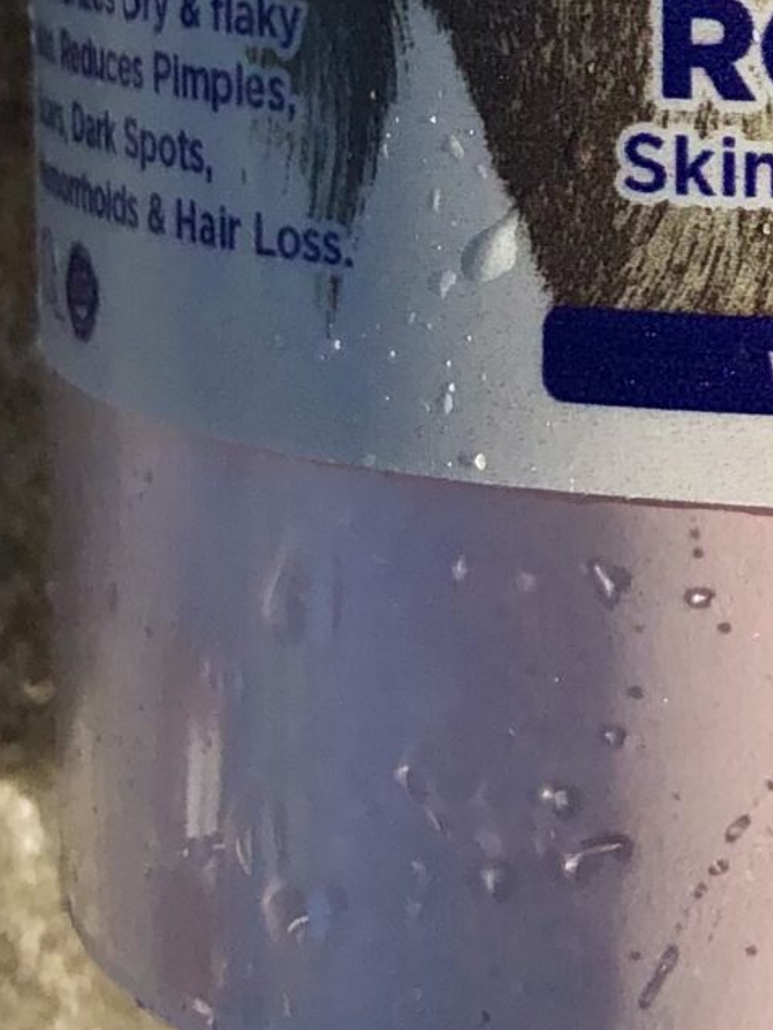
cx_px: 1072
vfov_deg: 19.8
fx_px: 2679
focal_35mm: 90
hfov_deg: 15.4
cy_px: -364
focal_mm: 3.99
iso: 20
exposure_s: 1/4878
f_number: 1.8
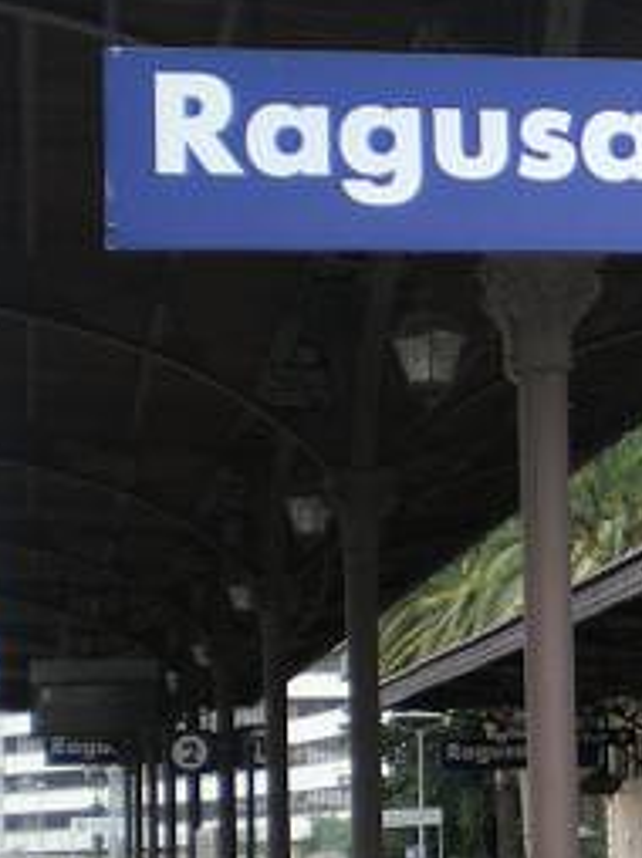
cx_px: 1000
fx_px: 2849
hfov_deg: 12.2
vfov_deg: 17.1
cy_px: 547
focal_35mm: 115
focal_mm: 6.3
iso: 50
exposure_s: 1/171
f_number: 3.1
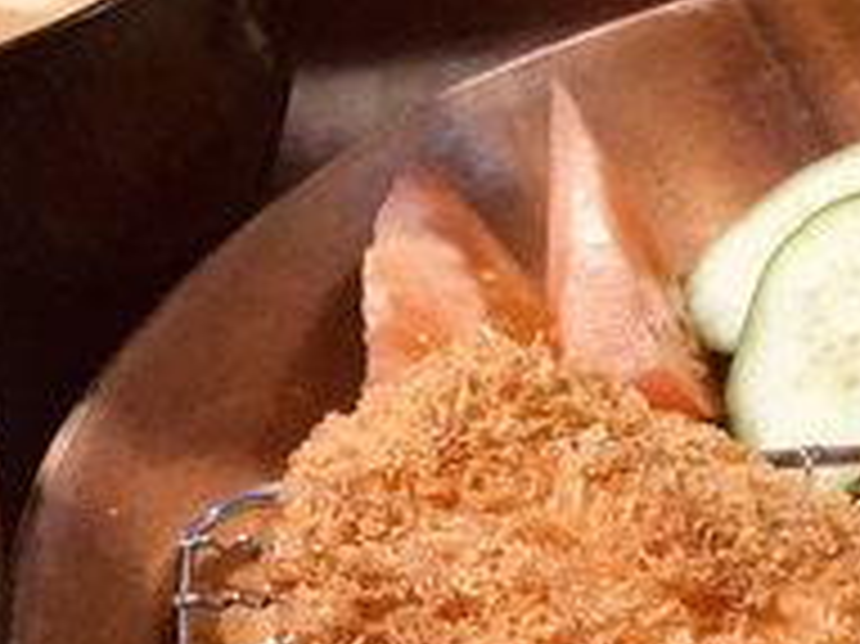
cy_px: 851
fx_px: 2334
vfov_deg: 15.0
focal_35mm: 94
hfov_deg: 20.6
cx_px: 693
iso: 80
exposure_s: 1/8
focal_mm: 3.99
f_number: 1.8
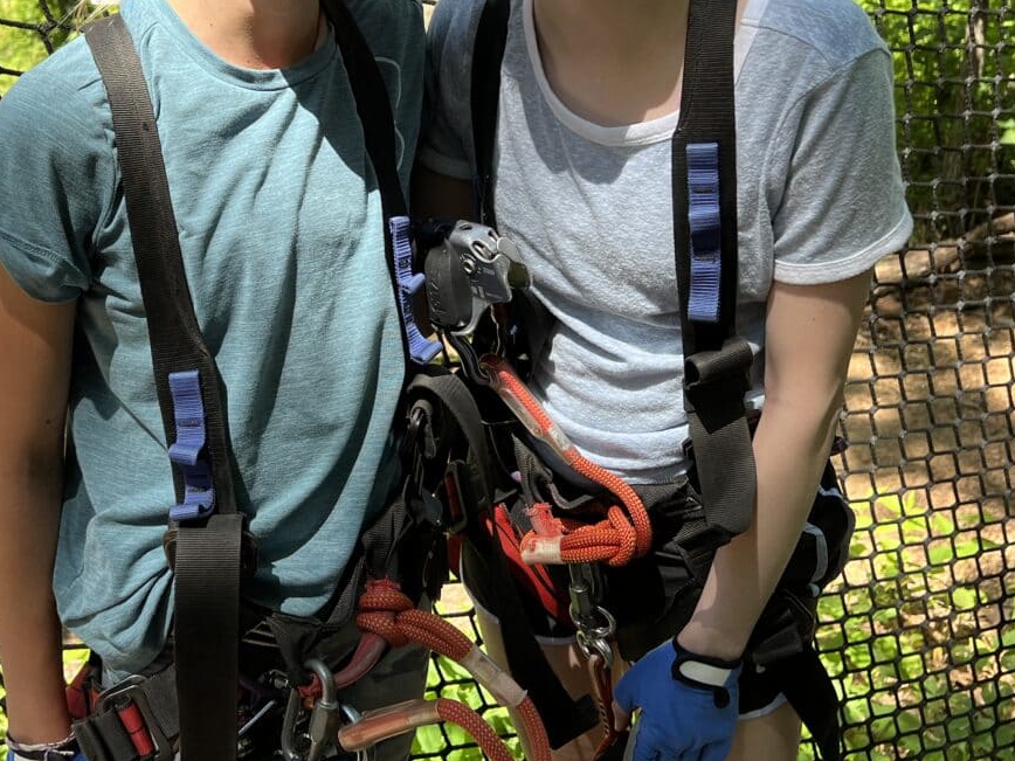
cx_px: 403
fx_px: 1349
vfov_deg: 31.0
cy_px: 203
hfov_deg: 41.0
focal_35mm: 46
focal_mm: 5.7
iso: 50
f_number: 1.5
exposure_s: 1/666
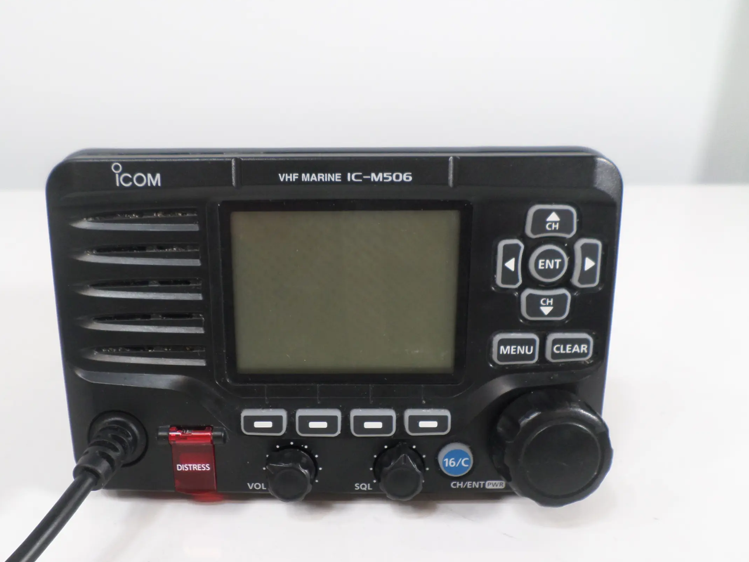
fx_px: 649
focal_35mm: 30
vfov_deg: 46.6
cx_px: 325
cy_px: 333
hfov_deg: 59.7
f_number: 2.5
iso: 120
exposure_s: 1/30
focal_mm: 4.5
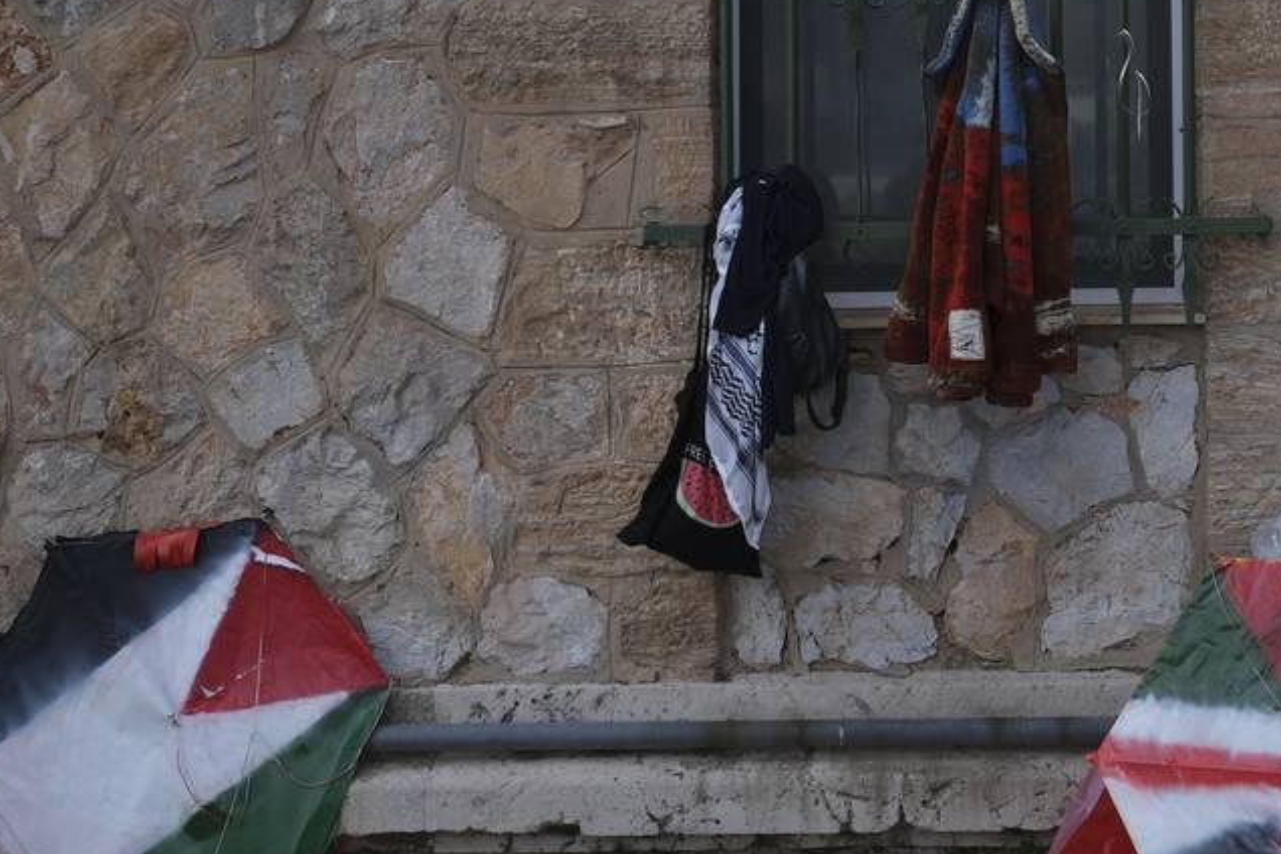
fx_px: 2348
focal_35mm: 66
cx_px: 953
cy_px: 165
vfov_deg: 20.4
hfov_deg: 30.0
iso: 200
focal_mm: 23
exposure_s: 1/3200
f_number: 2.8
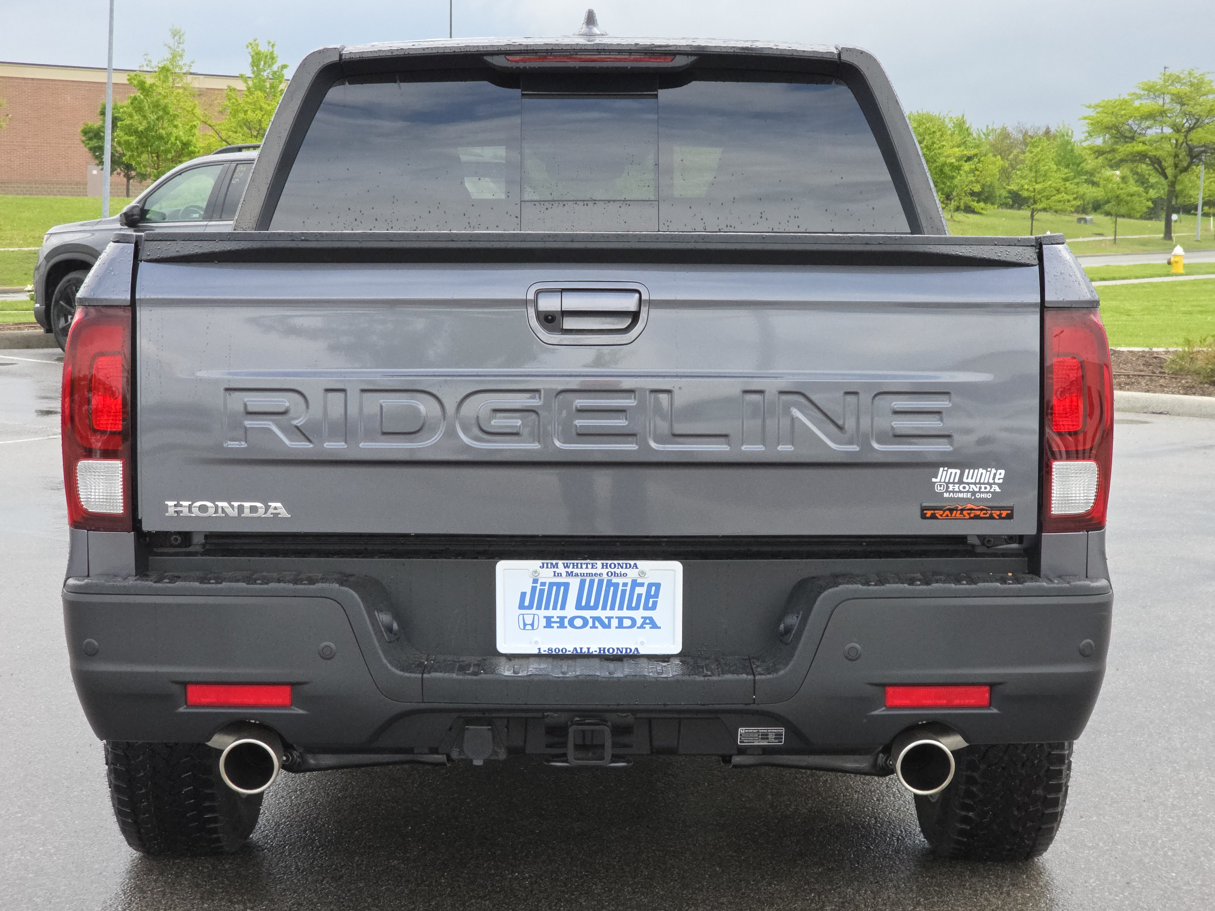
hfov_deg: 27.8
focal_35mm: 70
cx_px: 603
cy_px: 456
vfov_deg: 21.0
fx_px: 2457
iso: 100
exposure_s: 1/719
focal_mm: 7.9
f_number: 2.4
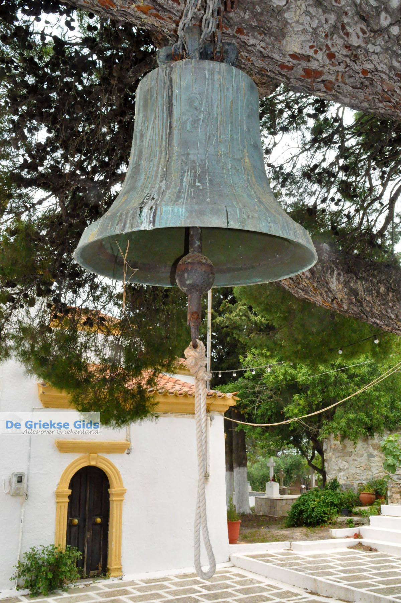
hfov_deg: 35.4
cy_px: 302
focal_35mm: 38
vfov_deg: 51.3
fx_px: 628
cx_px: 200
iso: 3200
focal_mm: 25
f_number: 25
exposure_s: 1/200
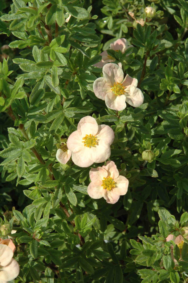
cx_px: 94
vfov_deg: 19.5
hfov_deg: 13.0
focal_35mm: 105
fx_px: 824
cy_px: 142
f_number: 16
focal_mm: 70
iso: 320
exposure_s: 1/200
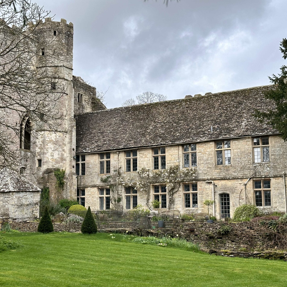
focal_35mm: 57
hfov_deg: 30.0
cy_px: 143
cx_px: 125
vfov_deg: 30.0
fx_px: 535
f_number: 1.78
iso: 64
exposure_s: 1/1880
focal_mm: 6.86
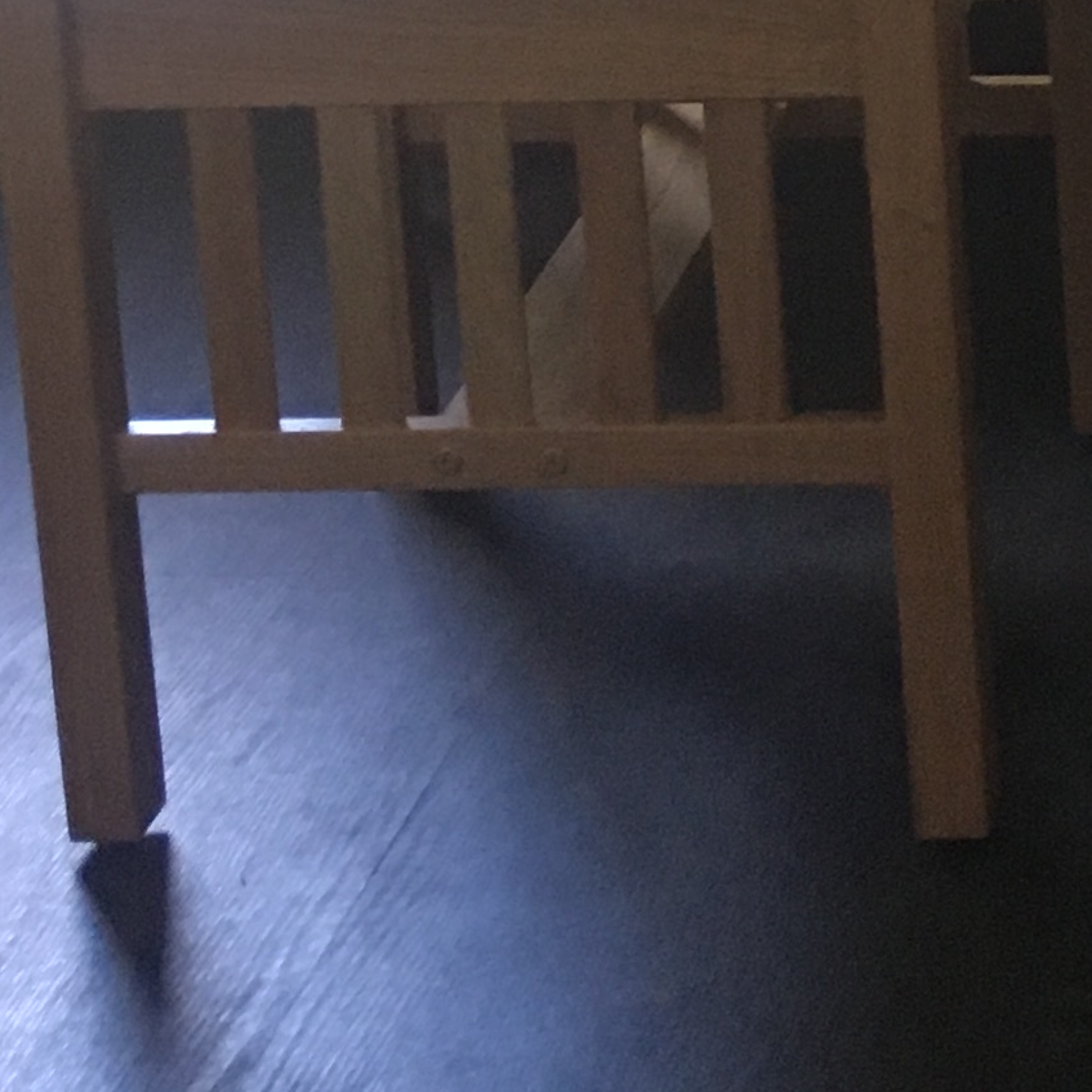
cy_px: -881
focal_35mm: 122
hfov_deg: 13.6
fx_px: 4354
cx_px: 1524
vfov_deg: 12.9
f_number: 2.2
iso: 125
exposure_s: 1/30
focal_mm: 4.15
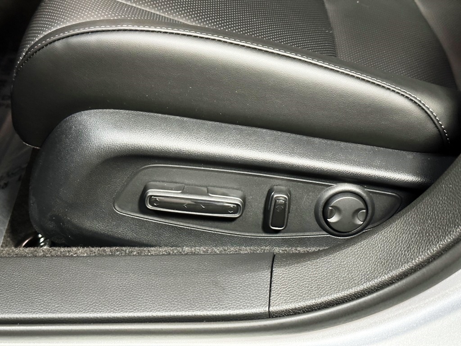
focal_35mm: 48
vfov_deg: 30.3
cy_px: 173
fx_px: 639
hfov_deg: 39.7
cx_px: 230
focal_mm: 6.86
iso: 640
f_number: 1.78
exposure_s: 1/30
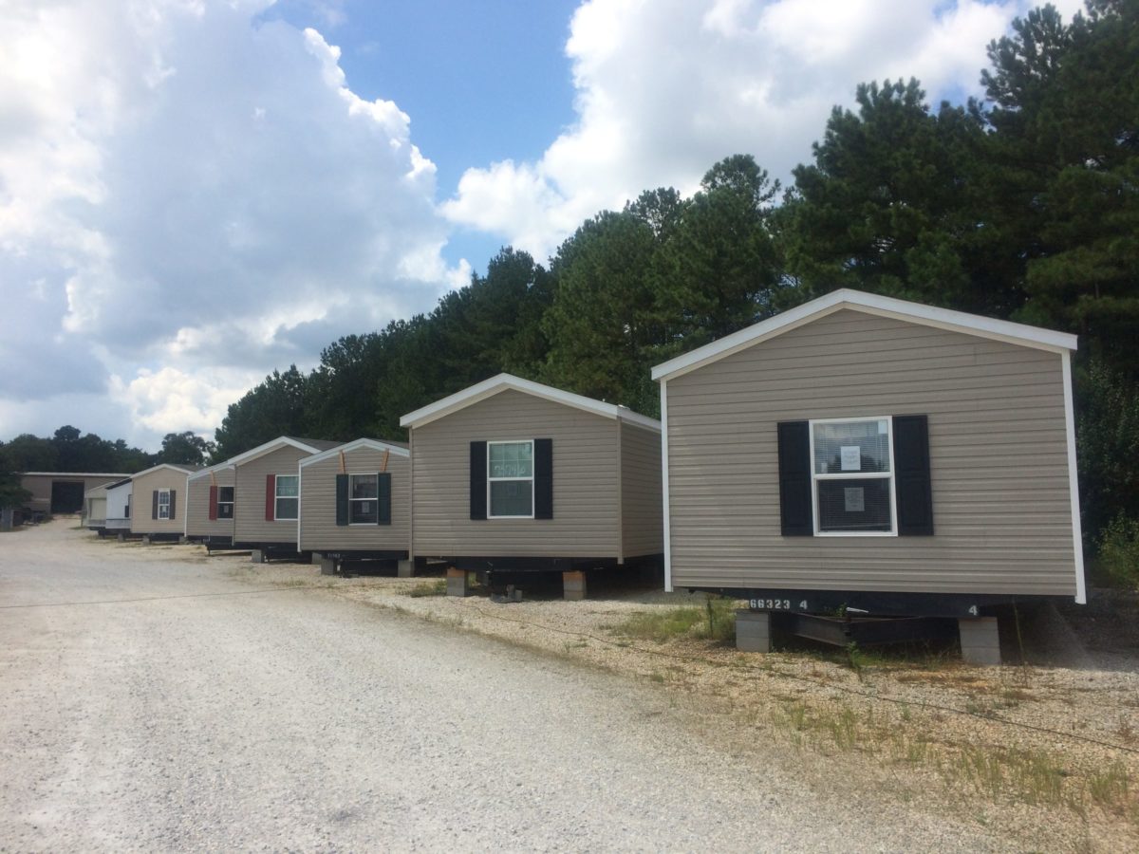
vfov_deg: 48.2
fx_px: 954
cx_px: 570
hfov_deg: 61.7
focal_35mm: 29
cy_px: 427
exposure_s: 1/2415
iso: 32
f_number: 2.2
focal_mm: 4.15
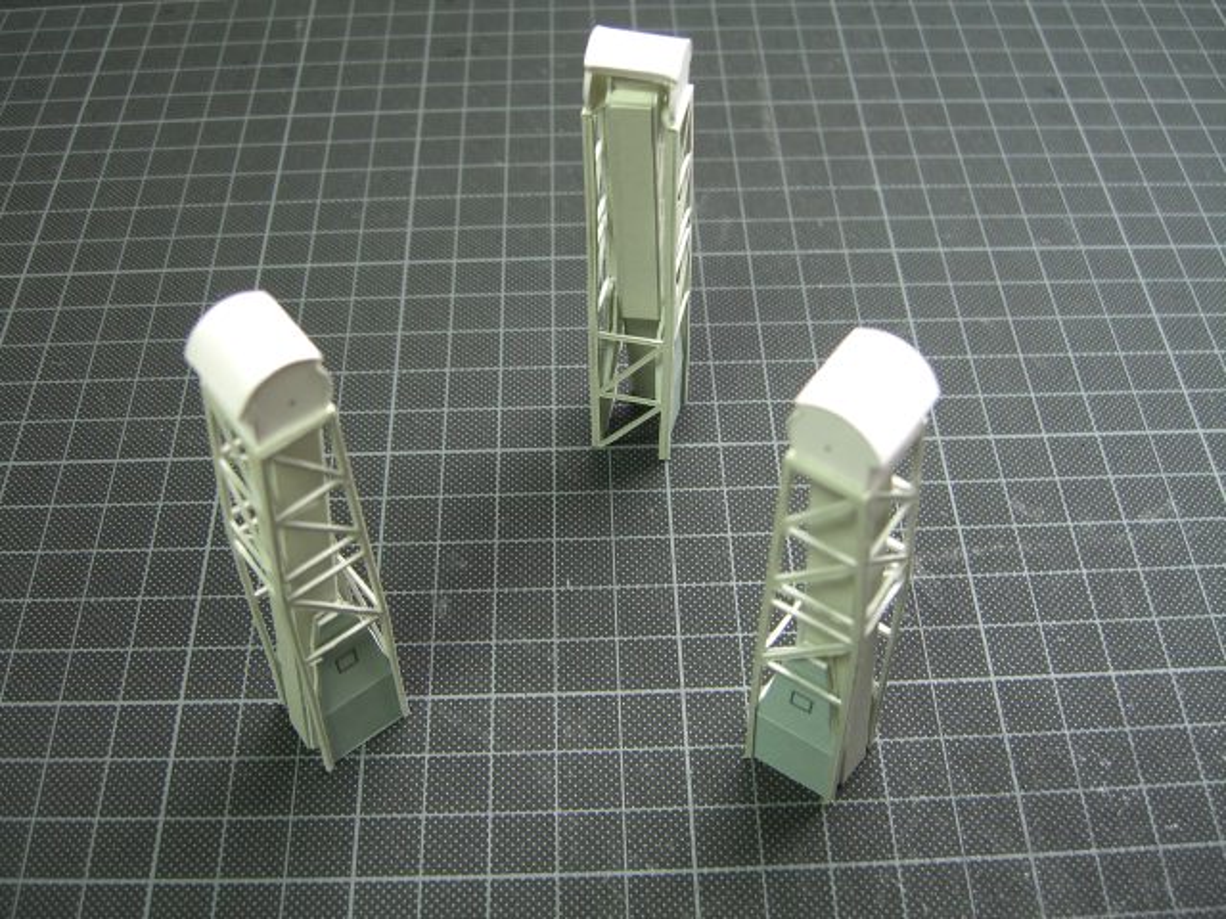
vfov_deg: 37.7
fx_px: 1346
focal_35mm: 38
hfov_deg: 49.0
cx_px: 613
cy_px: 460
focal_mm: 7.9
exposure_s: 1/15
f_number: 2.8
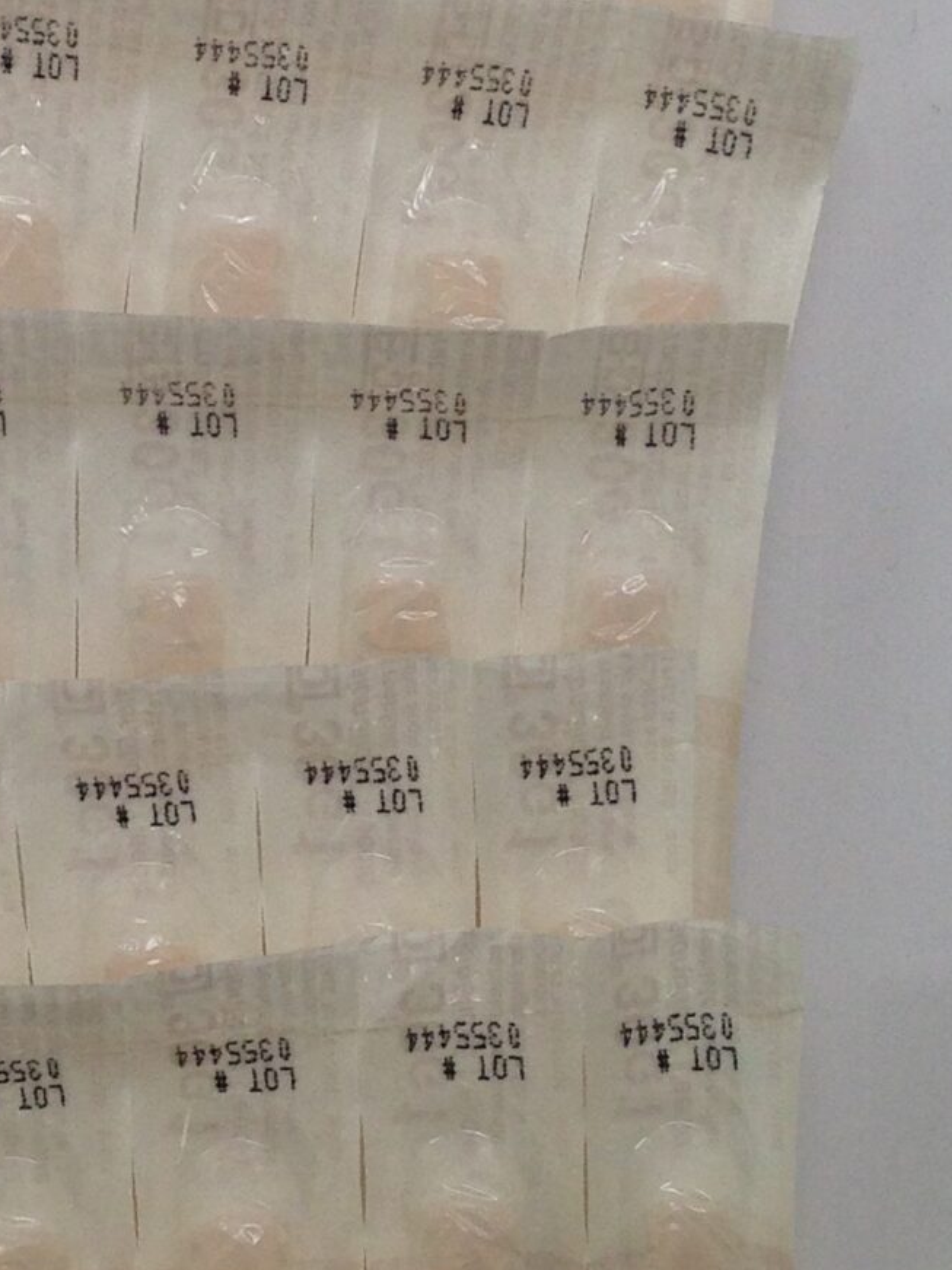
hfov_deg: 15.2
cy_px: 418
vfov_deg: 20.2
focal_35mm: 97
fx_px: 3558
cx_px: 217
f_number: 2.4
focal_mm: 4.12
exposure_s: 1/120
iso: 80
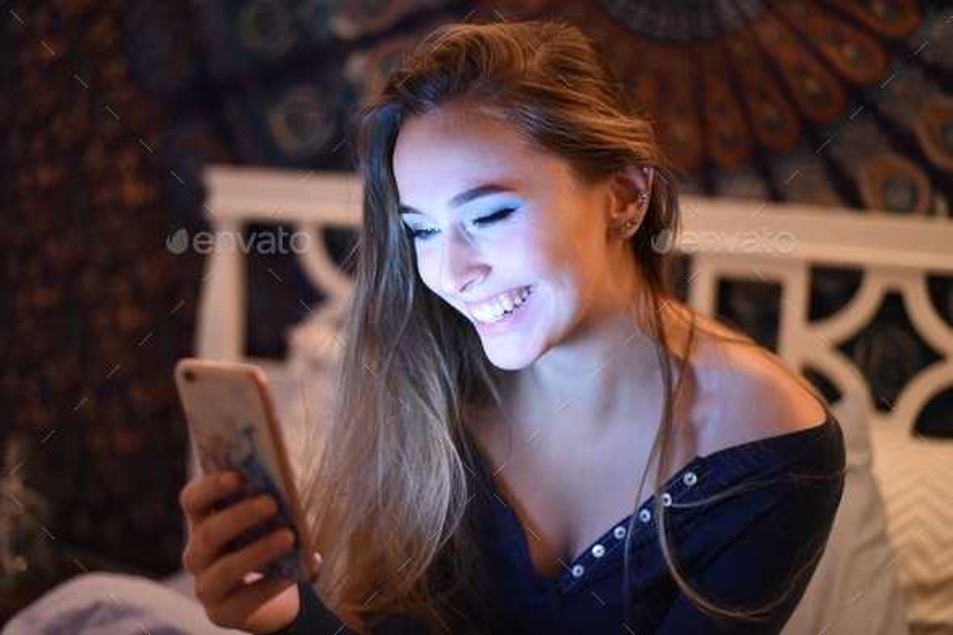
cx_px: 476
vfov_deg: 27.0
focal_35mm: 50
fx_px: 1323
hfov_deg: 39.6
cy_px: 318
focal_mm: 50
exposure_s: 1/40
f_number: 1.8
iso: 2500
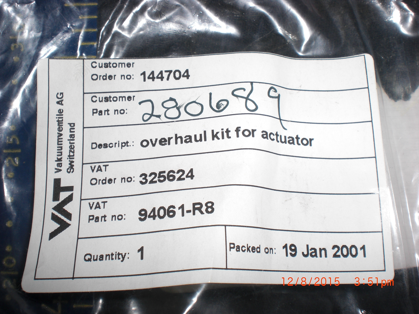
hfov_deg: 49.0
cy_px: 157
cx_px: 210
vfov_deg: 37.7
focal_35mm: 38
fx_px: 460
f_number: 5.6
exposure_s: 1/60
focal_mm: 6.3
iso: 64
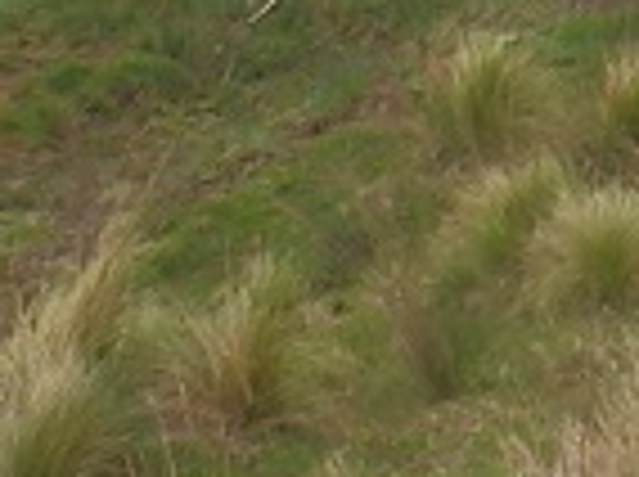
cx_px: 927
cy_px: -634
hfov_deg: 8.8
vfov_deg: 6.4
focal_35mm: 220
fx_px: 4054
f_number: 3.5
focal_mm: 5.3
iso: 80
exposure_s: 1/320
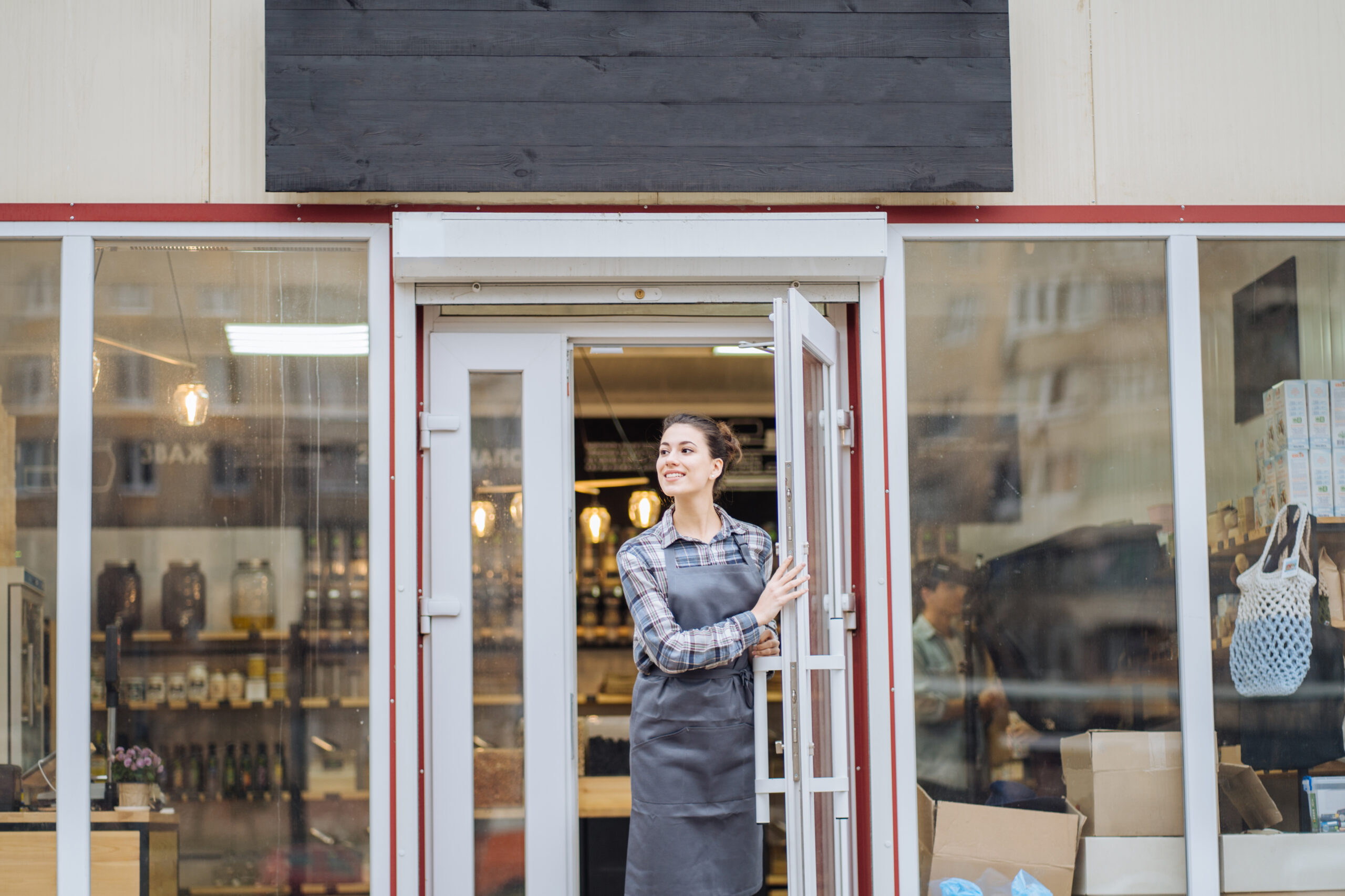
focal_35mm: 85
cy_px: 448
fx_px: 3176
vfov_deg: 16.1
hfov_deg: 23.9
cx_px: 672
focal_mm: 85
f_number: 1.8
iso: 250
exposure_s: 1/250
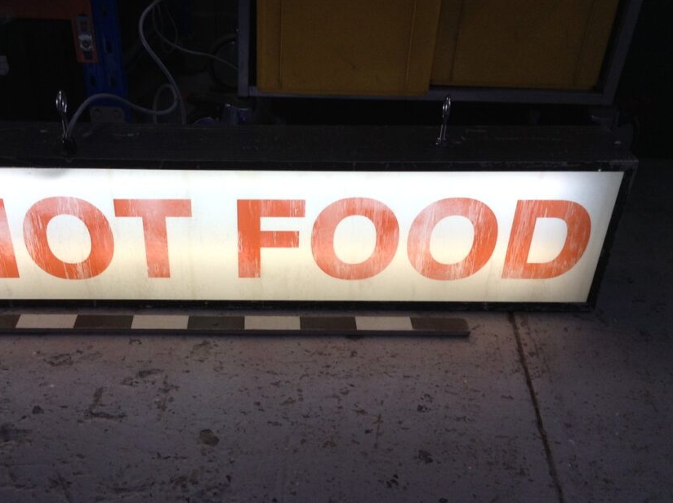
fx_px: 796
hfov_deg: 45.6
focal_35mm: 41
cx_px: 266
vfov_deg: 35.1
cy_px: 271
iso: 40
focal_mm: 3.3
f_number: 2.4
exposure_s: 1/60
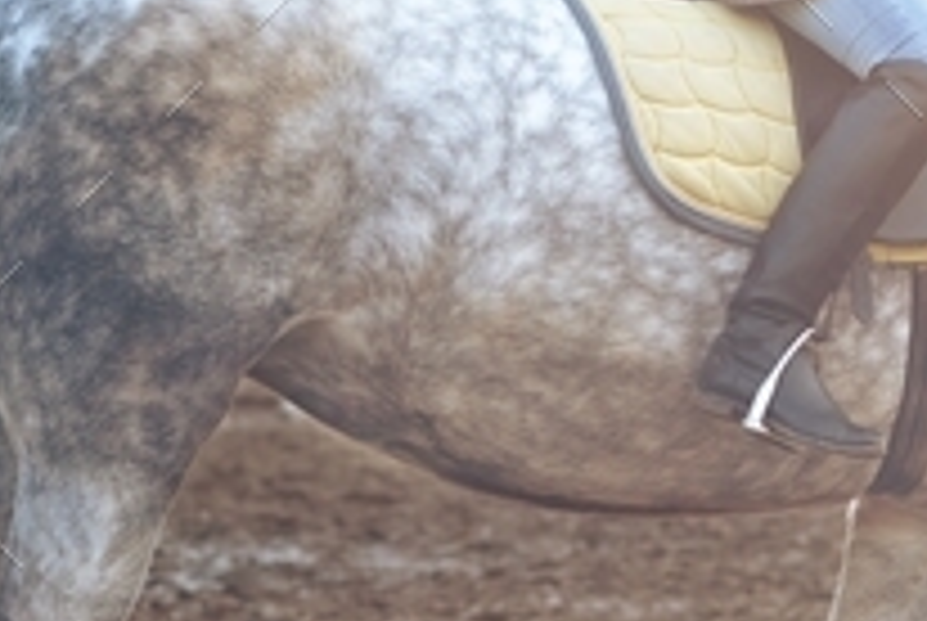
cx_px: 1197
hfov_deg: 6.8
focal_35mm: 300
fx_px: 7736
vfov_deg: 4.6
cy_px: -50
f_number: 5
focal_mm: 105
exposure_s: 1/500
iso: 640
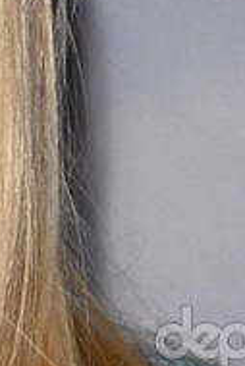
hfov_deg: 1.8
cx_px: -358
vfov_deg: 2.7
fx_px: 7832
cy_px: -45
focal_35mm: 769
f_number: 8
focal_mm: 95
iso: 400
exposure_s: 1/200
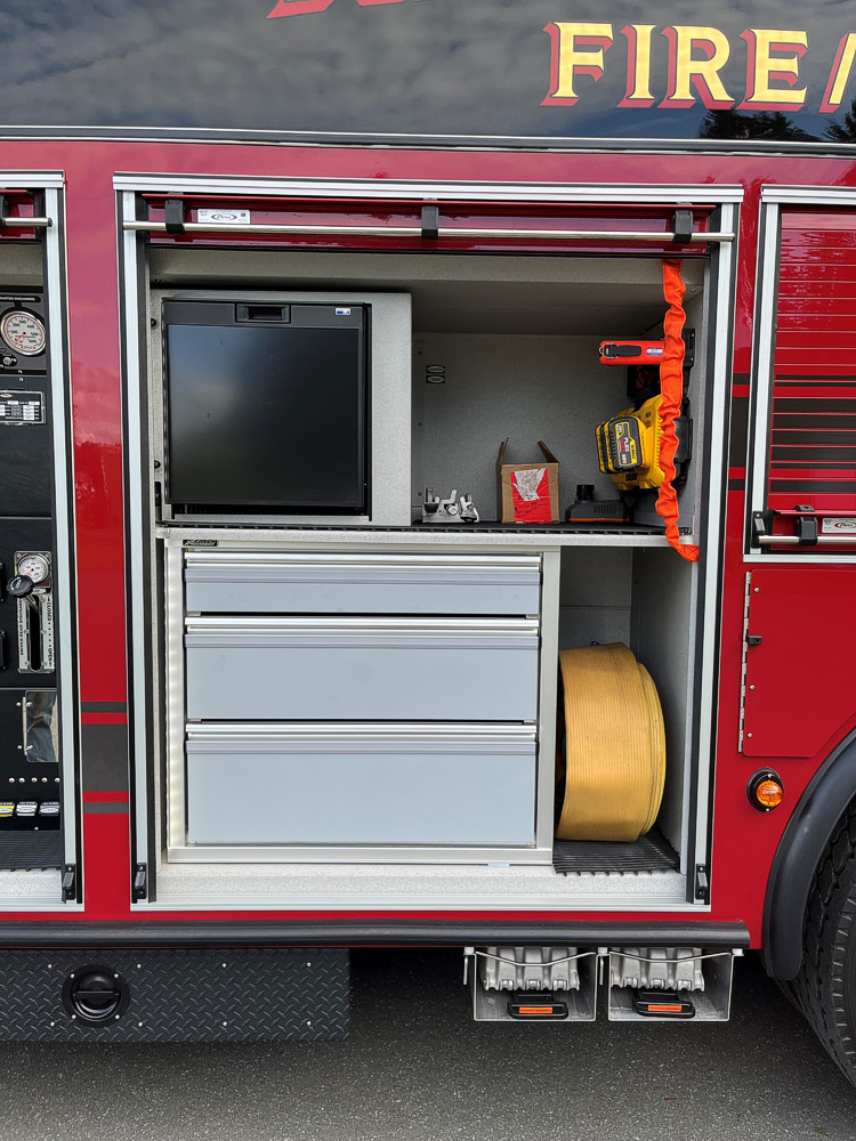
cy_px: 570
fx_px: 857
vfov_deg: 67.3
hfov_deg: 53.1
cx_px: 428
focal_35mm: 26
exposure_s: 1/532
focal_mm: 5.1
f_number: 1.6
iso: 50
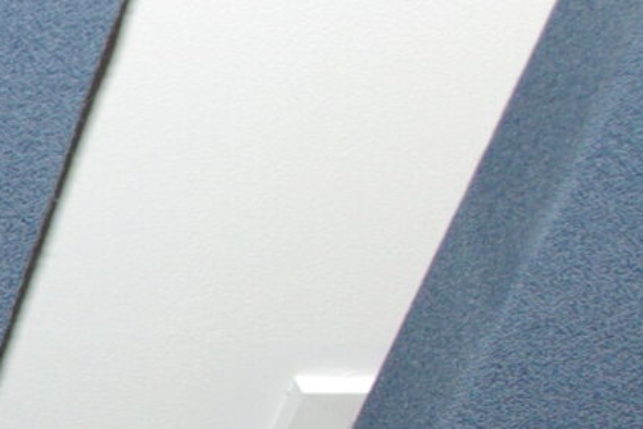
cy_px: 869
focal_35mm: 274
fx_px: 4895
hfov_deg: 6.9
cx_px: -1107
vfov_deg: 4.9
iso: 400
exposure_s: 1/45
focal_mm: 30
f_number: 8
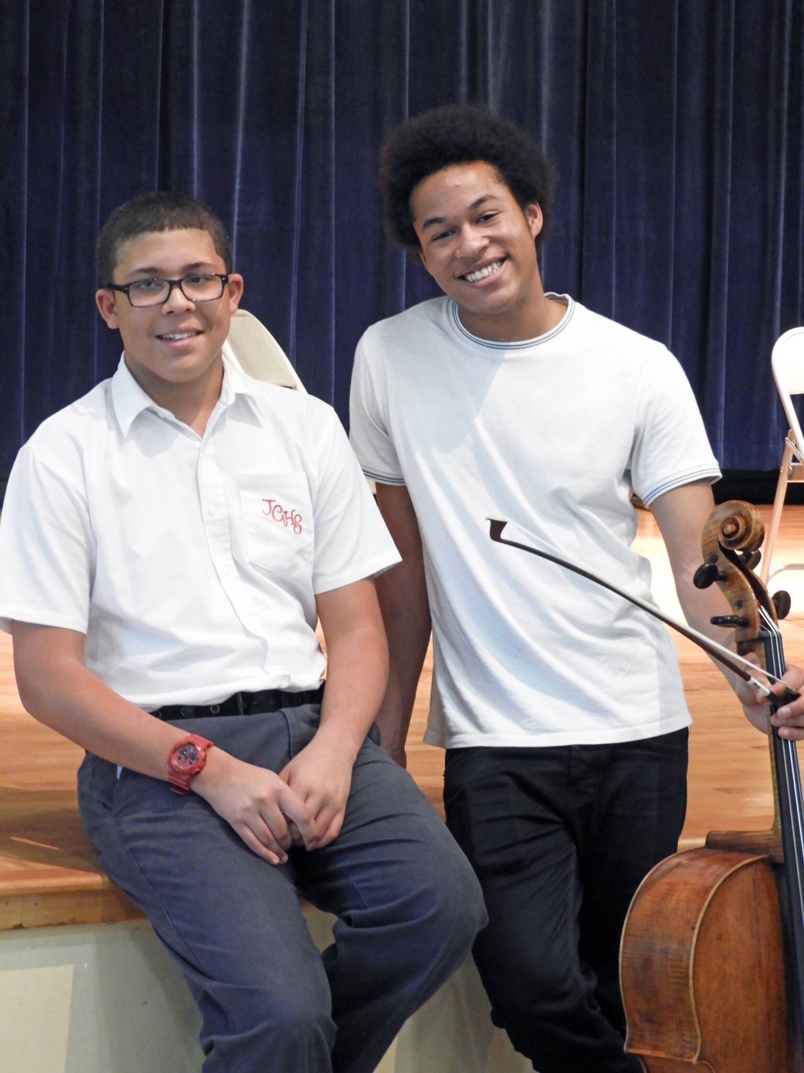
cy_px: 536
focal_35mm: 105
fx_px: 3252
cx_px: 402
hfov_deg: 14.1
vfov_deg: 18.7
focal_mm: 18.8
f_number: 4.8
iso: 640
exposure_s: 1/15
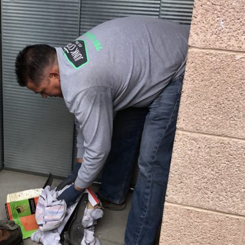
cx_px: 48
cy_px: 165
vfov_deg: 30.3
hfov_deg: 29.8
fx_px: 448
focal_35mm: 56
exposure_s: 1/120
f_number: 1.8
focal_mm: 4
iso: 32
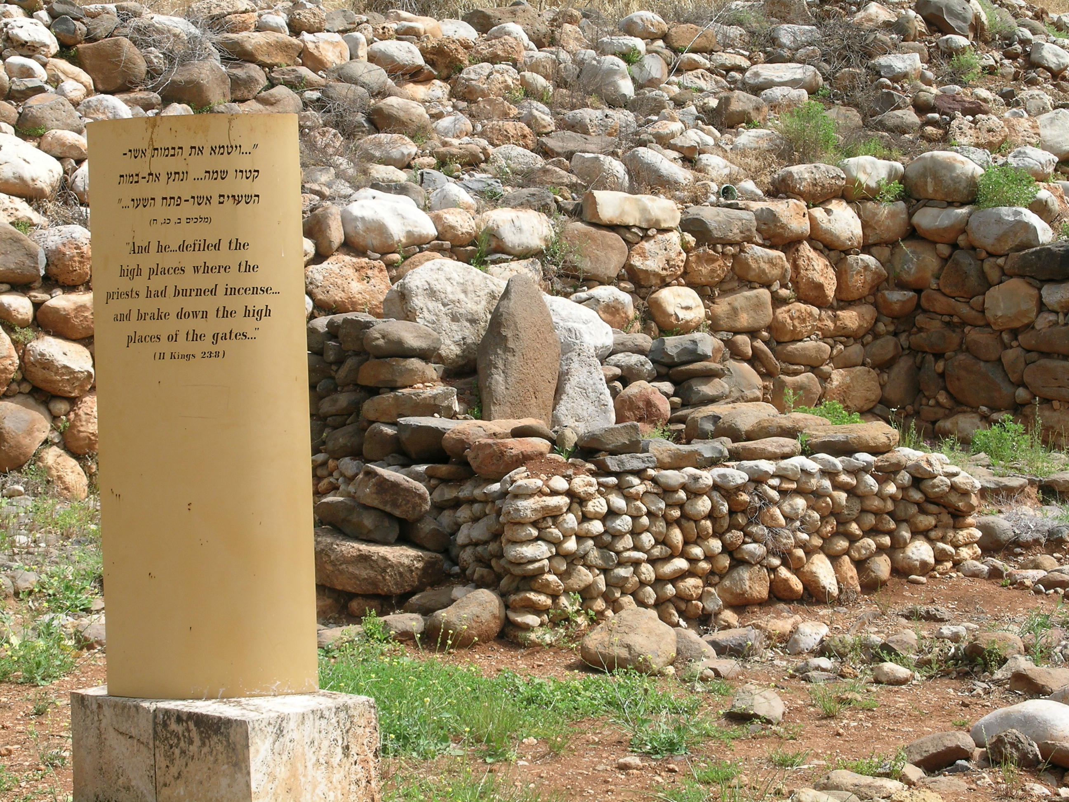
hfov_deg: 29.8
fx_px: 2007
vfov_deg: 22.6
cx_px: 534
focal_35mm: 65
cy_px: 401
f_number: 6.8
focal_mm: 13.5
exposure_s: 1/180
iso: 50
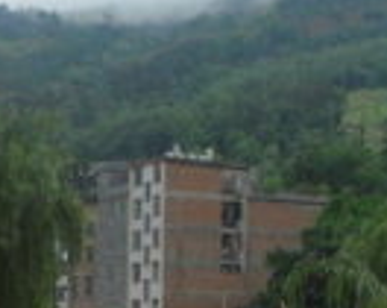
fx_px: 1577
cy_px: 304
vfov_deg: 11.1
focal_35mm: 138
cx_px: 856
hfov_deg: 11.9
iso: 80
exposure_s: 1/180
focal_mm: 4.9
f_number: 3.5
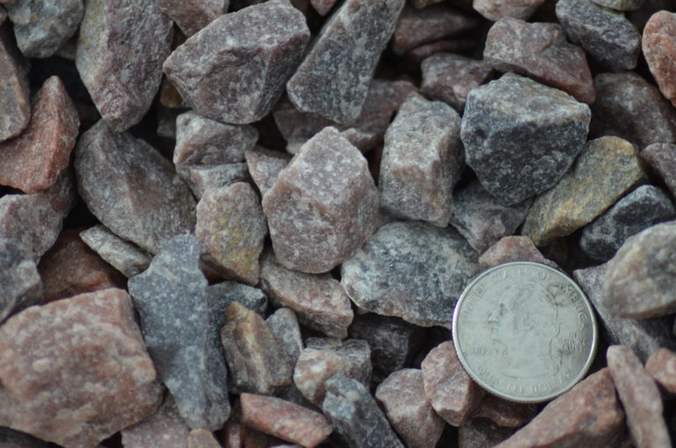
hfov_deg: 5.3
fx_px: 7310
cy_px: 224
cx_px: 338
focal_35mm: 390
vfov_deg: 3.5
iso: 400
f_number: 5
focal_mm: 260
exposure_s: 1/1000
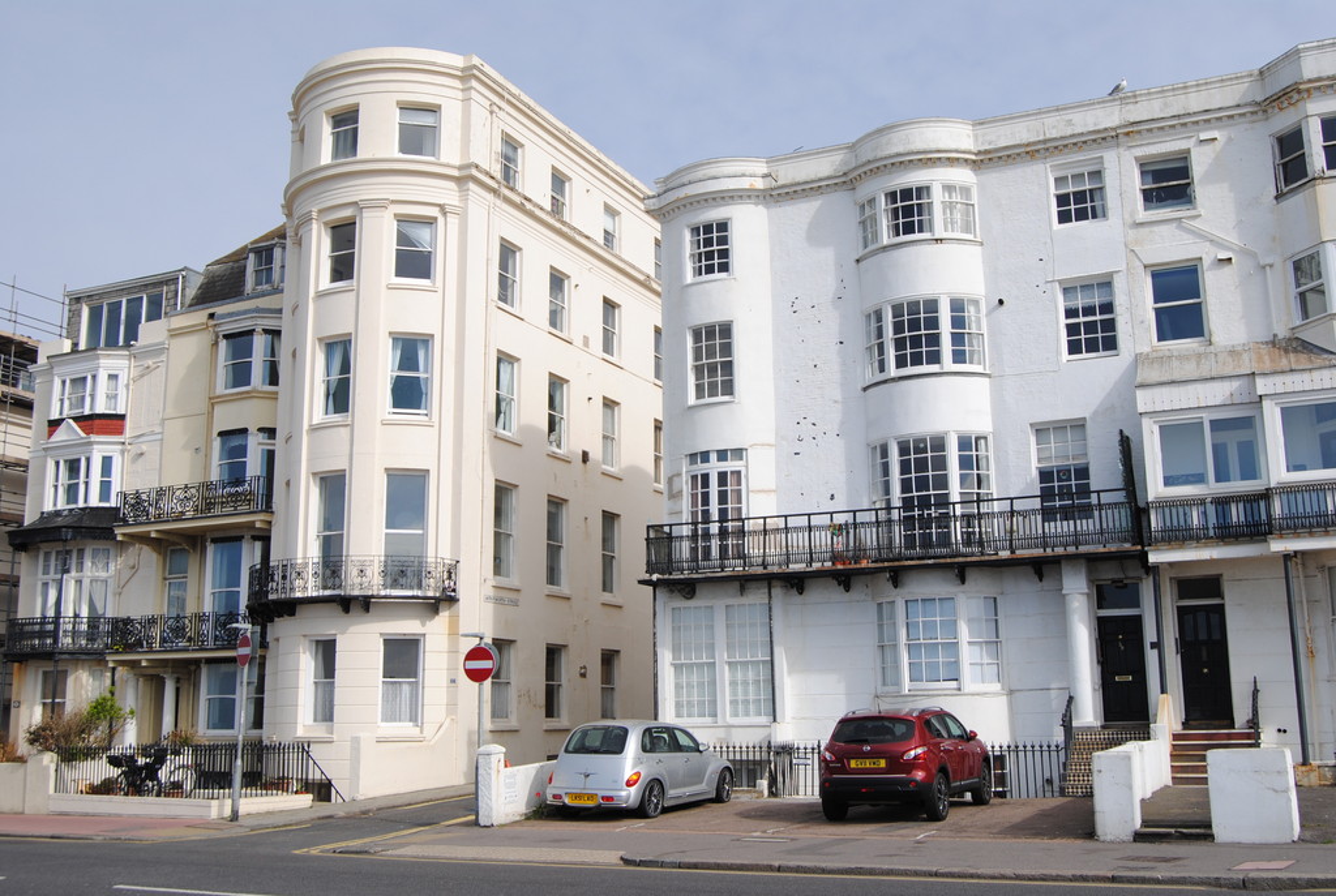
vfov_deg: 37.0
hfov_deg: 53.0
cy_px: 448
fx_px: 1339
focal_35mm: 36
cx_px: 668
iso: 100
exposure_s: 1/320
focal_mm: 24
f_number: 9
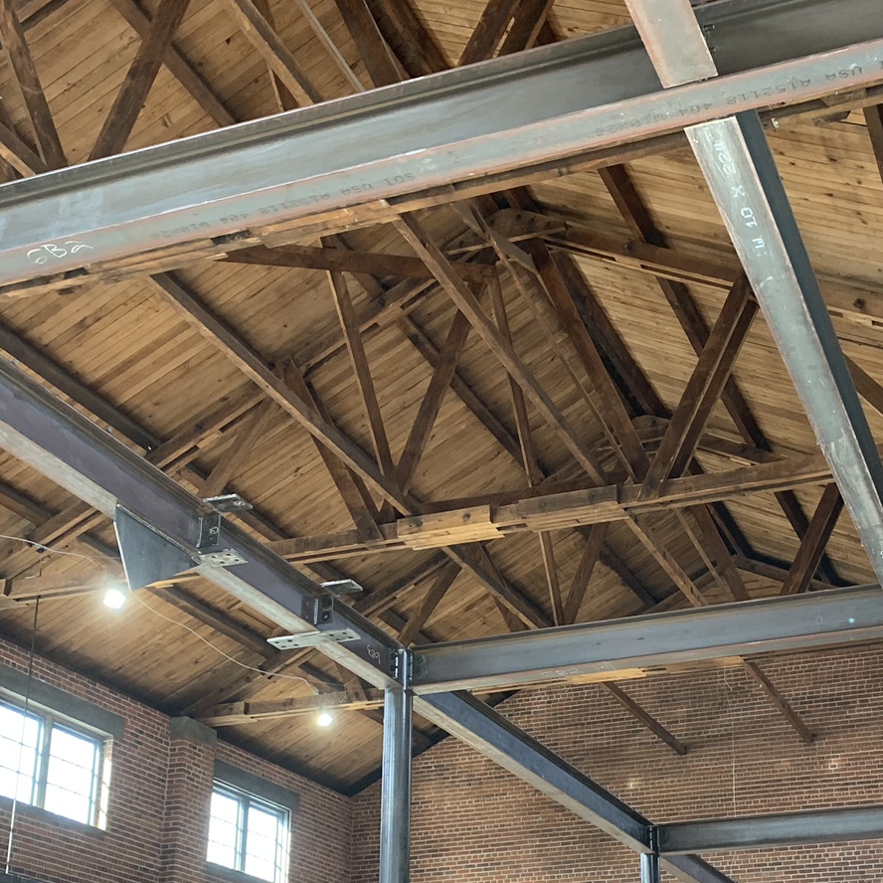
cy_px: 656
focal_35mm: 53
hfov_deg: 31.9
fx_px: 1530
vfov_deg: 31.7
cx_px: 605
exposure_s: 1/66
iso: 100
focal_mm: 4.25
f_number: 1.8
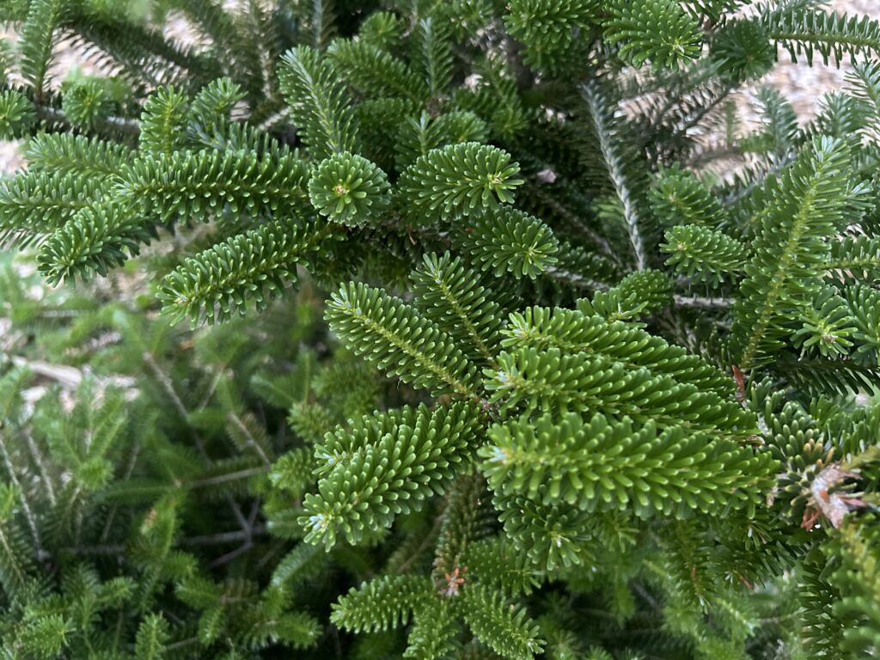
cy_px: 330
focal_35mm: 26
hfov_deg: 67.3
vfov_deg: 53.1
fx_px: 661
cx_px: 440
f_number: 1.5
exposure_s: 1/30
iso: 640
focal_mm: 5.7
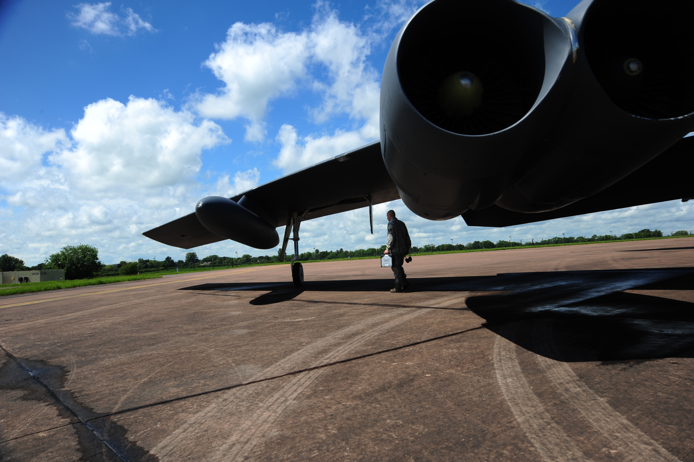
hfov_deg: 73.8
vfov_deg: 53.1
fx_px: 462
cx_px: 347
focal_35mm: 24
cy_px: 231
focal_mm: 24
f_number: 9
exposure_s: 1/250
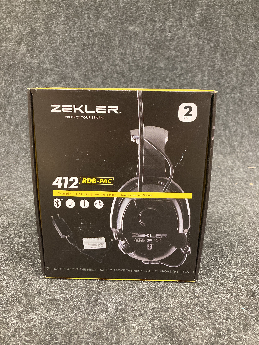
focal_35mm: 28
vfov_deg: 63.4
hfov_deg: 49.7
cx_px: 130
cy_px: 172
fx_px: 279
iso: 320
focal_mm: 3.99
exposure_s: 1/47
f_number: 1.8
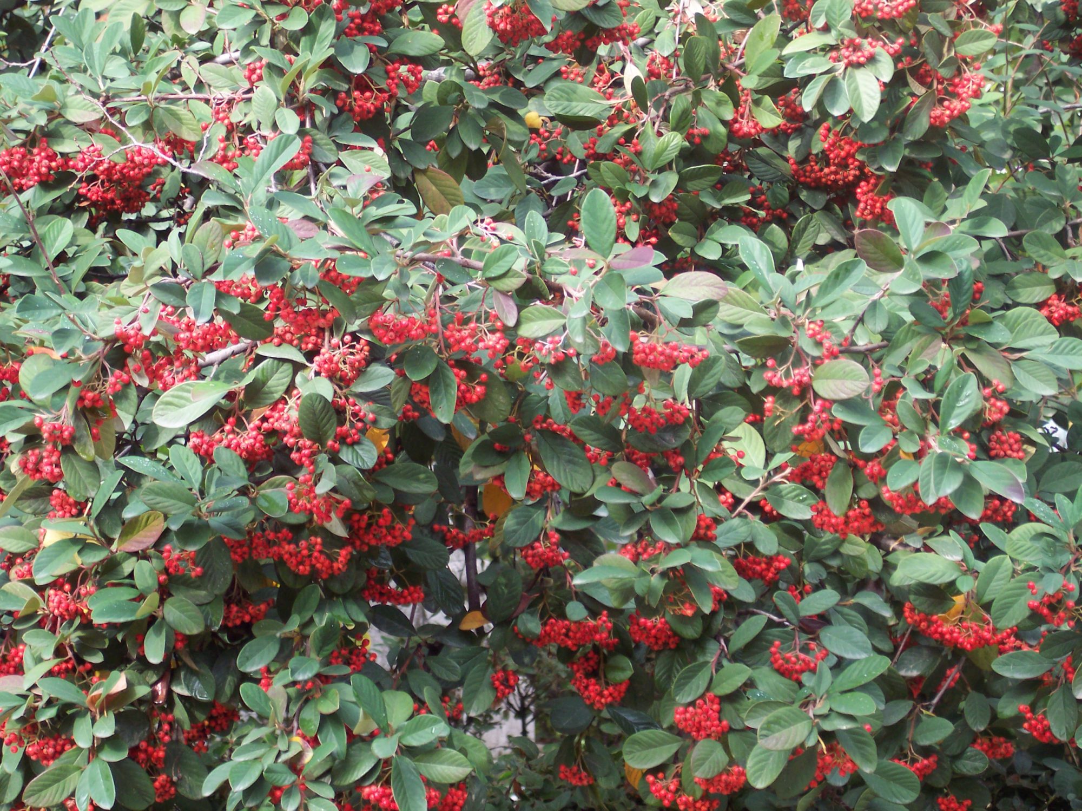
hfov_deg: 17.3
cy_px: 406
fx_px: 3562
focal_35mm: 114
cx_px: 541
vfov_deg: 13.0
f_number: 4.8
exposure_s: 1/90
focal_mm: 24
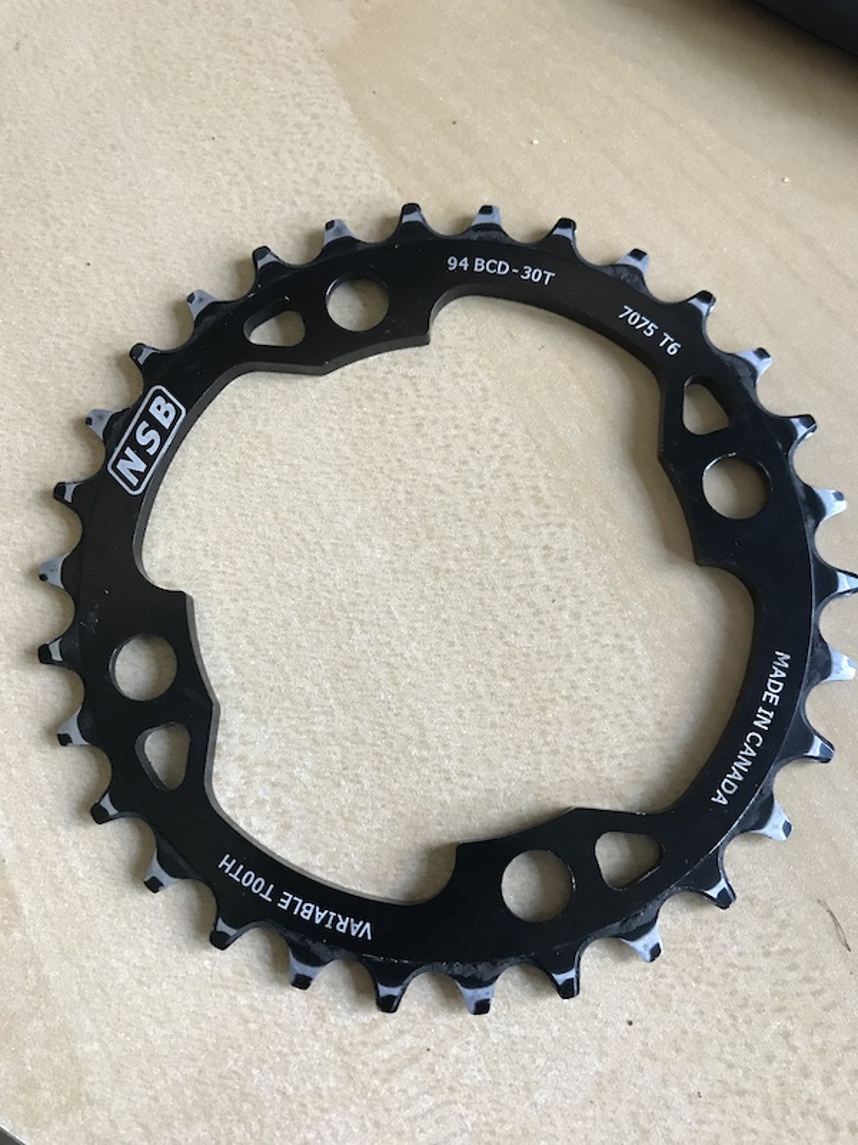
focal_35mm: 28
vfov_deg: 63.4
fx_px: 925
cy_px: 572
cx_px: 429
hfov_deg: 49.7
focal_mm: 3.99
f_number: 1.8
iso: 64
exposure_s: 1/15
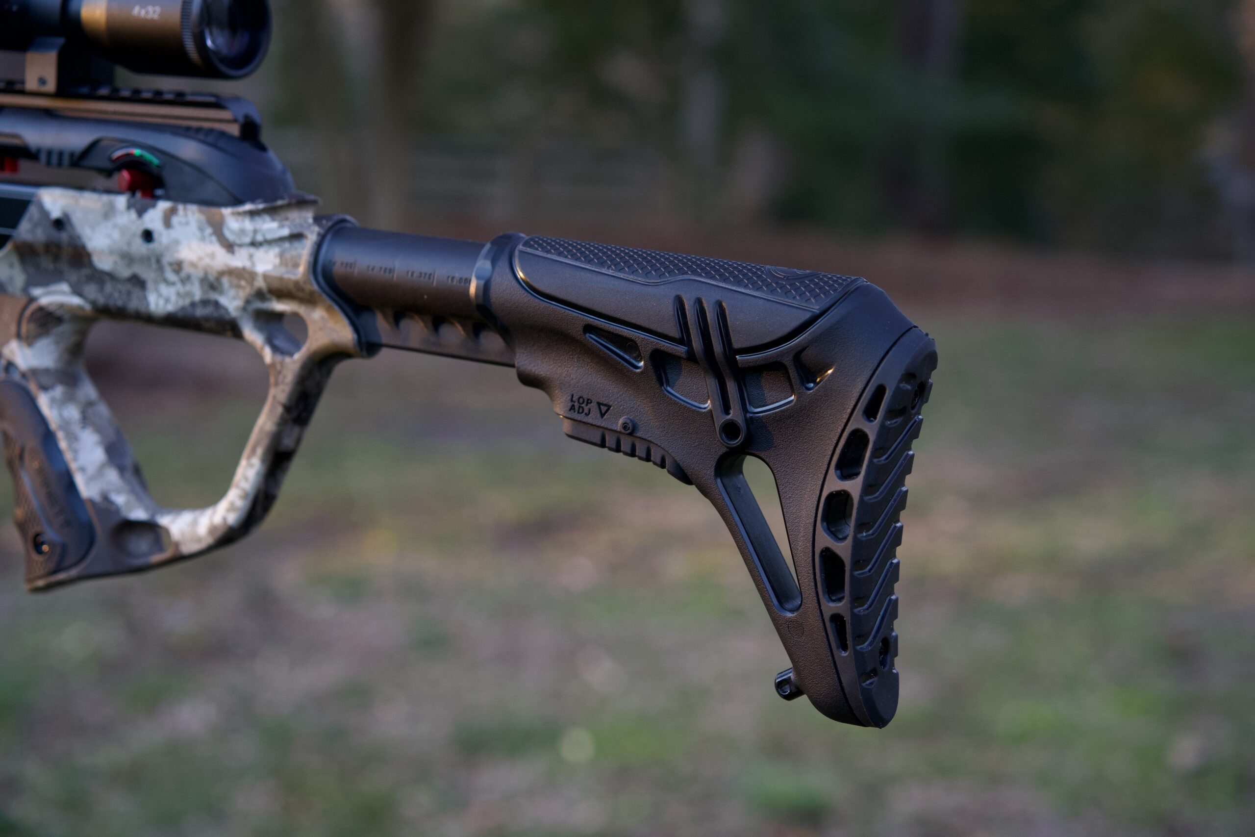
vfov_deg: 24.6
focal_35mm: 55
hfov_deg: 36.2
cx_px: 628
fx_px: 1917
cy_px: 418
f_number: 4
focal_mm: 55
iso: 640
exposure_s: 1/160
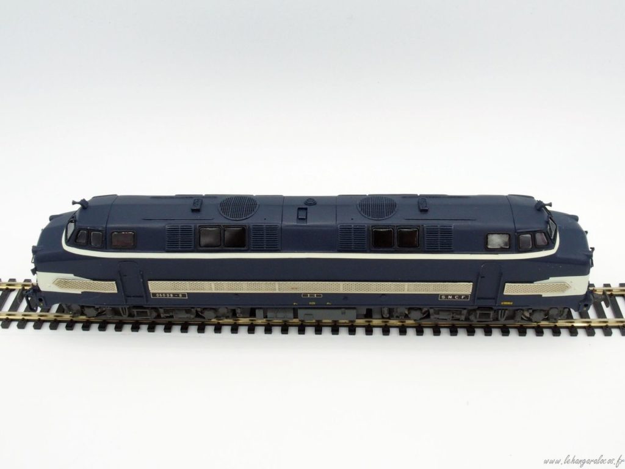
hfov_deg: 52.6
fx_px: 632
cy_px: 234
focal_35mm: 35
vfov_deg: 40.7
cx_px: 312
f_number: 7.1
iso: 320
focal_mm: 7.4
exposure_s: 1/160
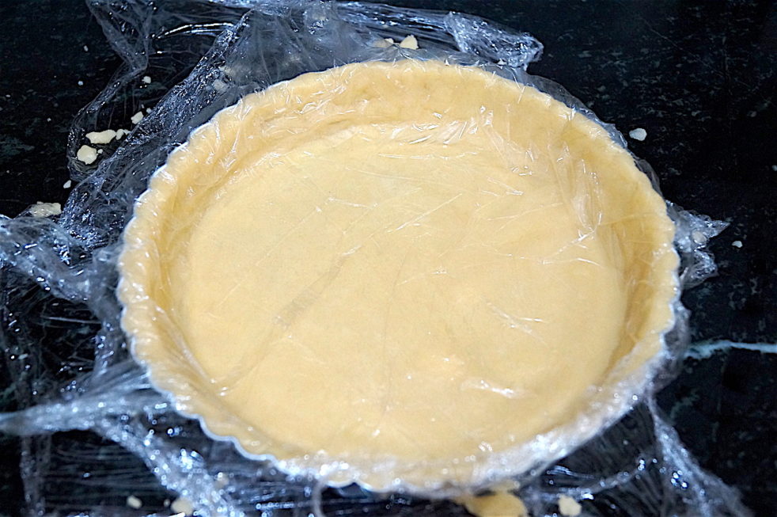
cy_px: 258
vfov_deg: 31.8
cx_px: 388
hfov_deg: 46.4
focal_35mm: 42
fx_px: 906
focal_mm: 28
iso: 1600
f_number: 4.5
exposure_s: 1/60
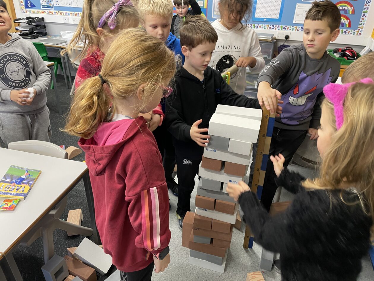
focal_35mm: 26
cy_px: 140
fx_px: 281
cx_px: 187
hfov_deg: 67.3
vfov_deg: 53.1
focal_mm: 4.2
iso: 125
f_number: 1.6
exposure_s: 1/50
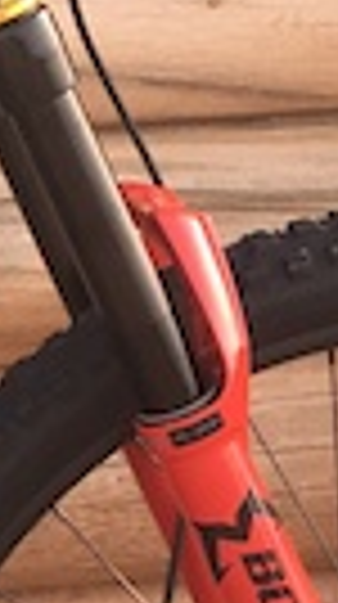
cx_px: -653
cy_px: 500
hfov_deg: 6.0
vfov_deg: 11.4
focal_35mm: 189
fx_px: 3023
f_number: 2.2
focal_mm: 4.15
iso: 25
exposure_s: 1/214
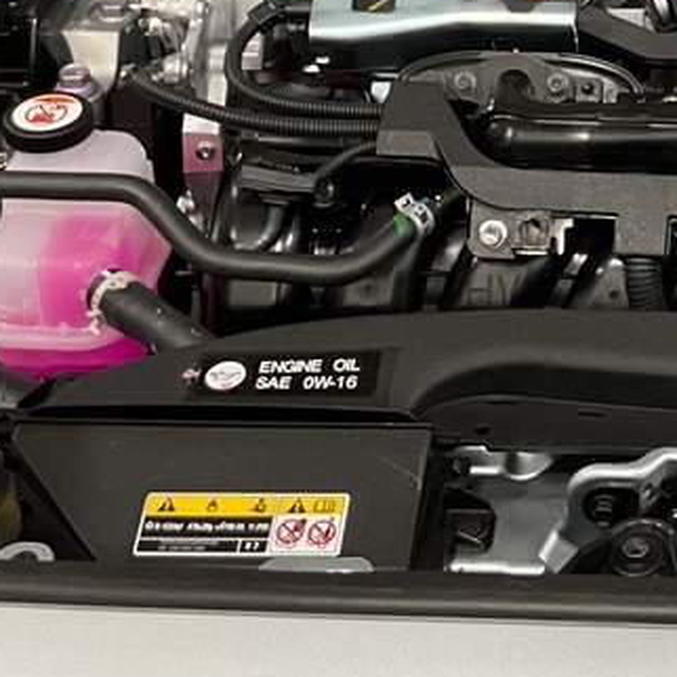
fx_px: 2257
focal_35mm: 102
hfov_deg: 16.5
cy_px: -132
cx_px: 763
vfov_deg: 16.4
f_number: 1.8
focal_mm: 3
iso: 40
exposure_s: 1/60
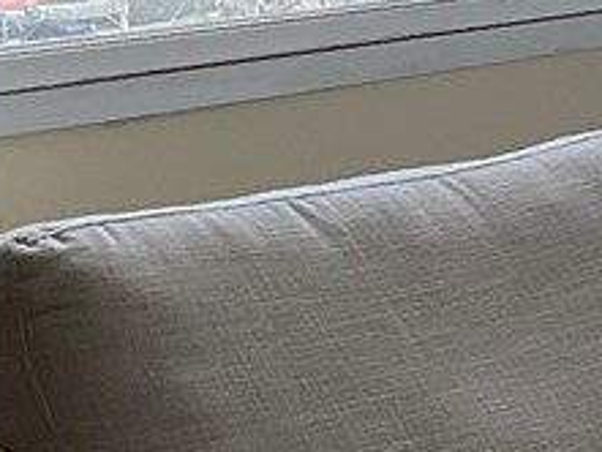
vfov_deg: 7.1
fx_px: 3654
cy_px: 46
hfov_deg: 8.6
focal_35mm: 210
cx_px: 1408
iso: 16
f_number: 1.8
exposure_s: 1/333
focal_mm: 3
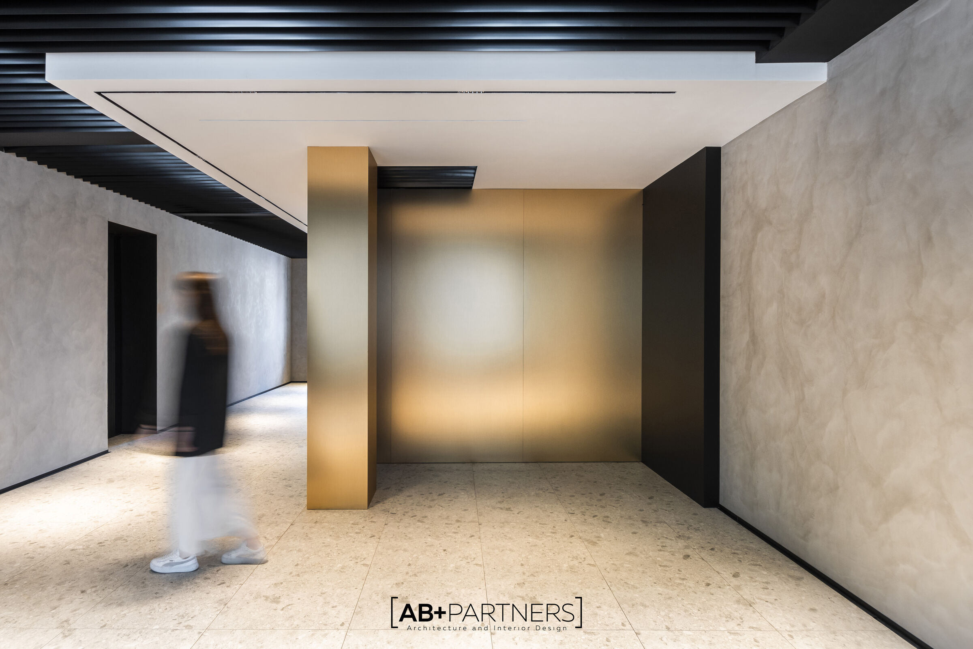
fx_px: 513
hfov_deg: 86.9
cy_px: 324
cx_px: 486
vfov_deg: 64.6
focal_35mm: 19
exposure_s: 1/2.5
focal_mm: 13
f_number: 9
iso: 100
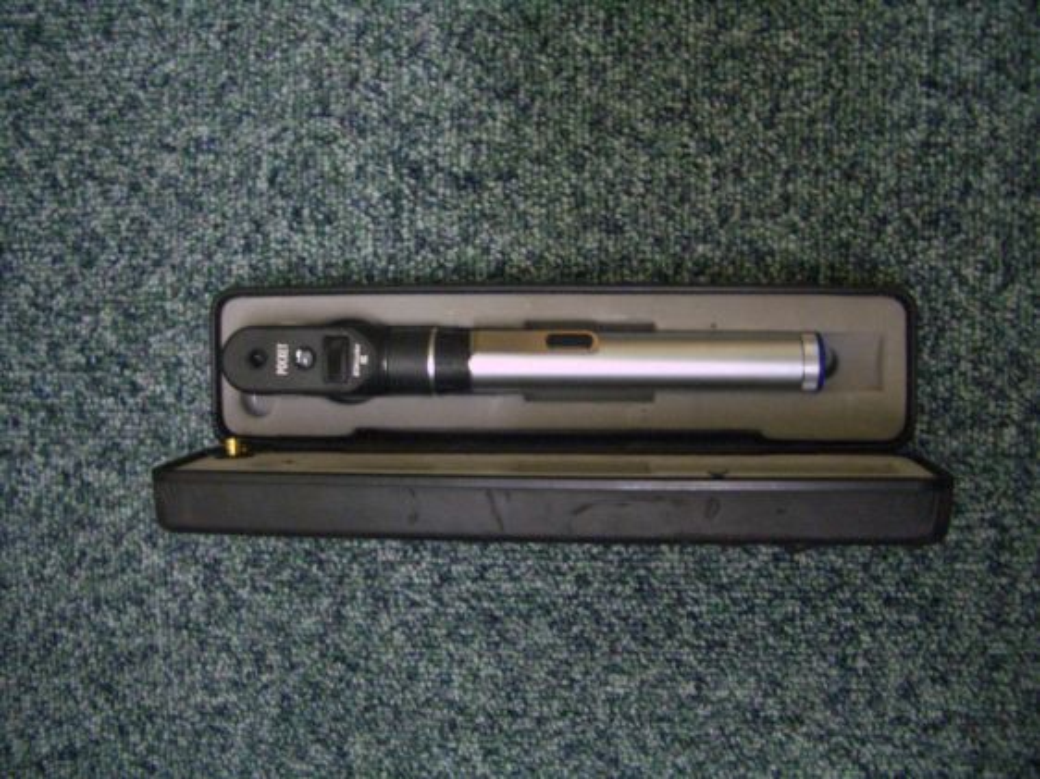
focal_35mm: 35
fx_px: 1051
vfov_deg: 40.7
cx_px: 520
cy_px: 390
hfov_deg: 52.6
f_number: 2.6
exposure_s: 1/8
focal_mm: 5.8
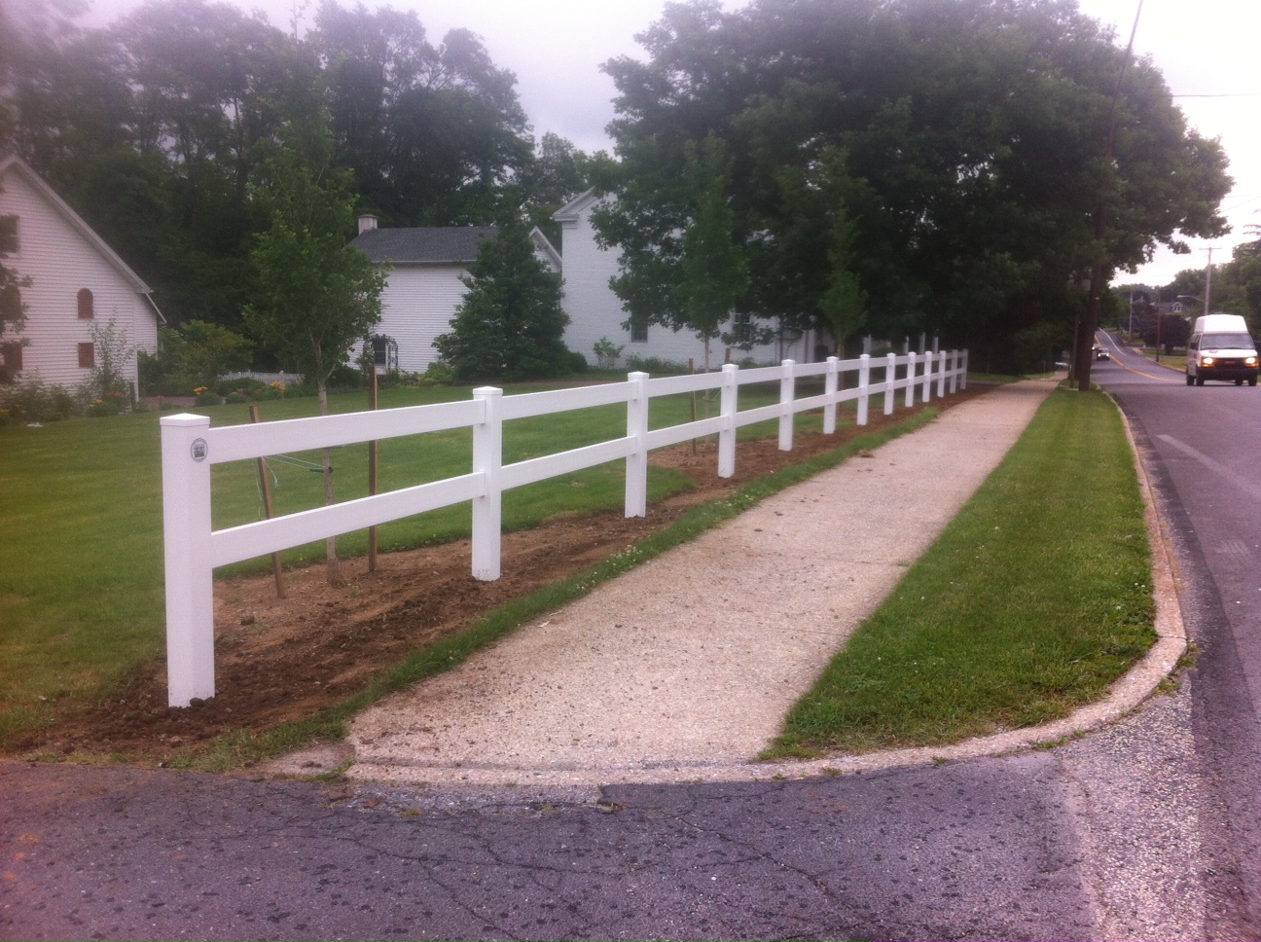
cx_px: 630
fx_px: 1273
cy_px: 471
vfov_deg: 40.6
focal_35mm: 35
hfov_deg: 52.7
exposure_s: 1/290
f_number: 2.8
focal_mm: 3.85
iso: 80
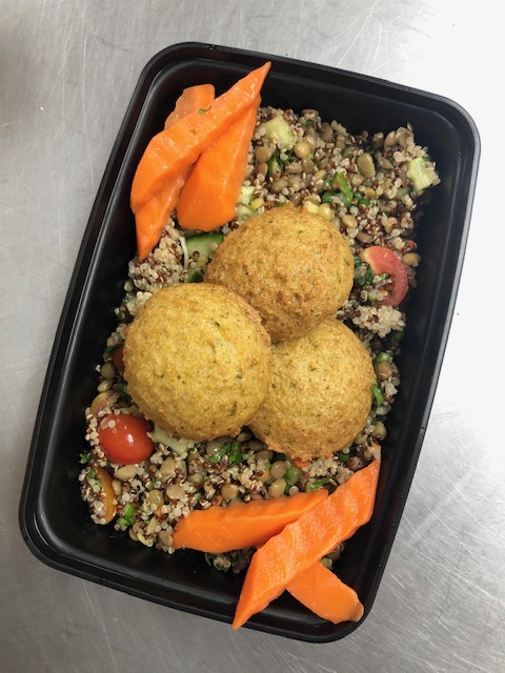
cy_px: 336
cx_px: 252
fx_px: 545
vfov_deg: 63.4
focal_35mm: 28
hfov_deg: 49.7
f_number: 1.8
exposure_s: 1/15
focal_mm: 3.99
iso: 50
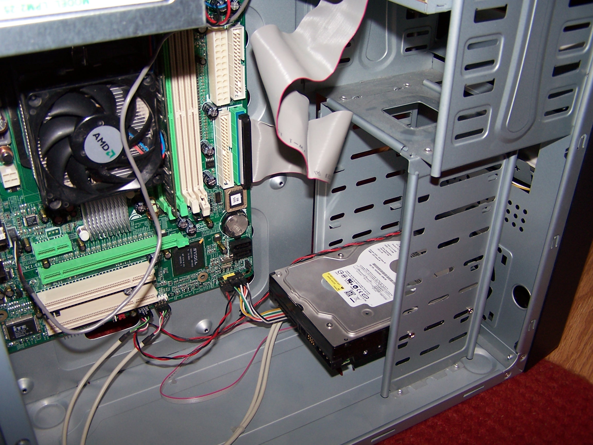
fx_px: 651
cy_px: 222
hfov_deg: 49.0
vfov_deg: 37.7
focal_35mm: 38
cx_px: 296
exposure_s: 1/60
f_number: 2.8
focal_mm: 6.3
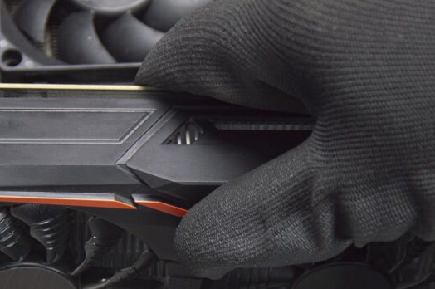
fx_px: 2571
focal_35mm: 213
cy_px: 233
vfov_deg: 6.4
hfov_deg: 9.7
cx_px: 289
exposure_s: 1/20
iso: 100
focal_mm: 62
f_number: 5.3
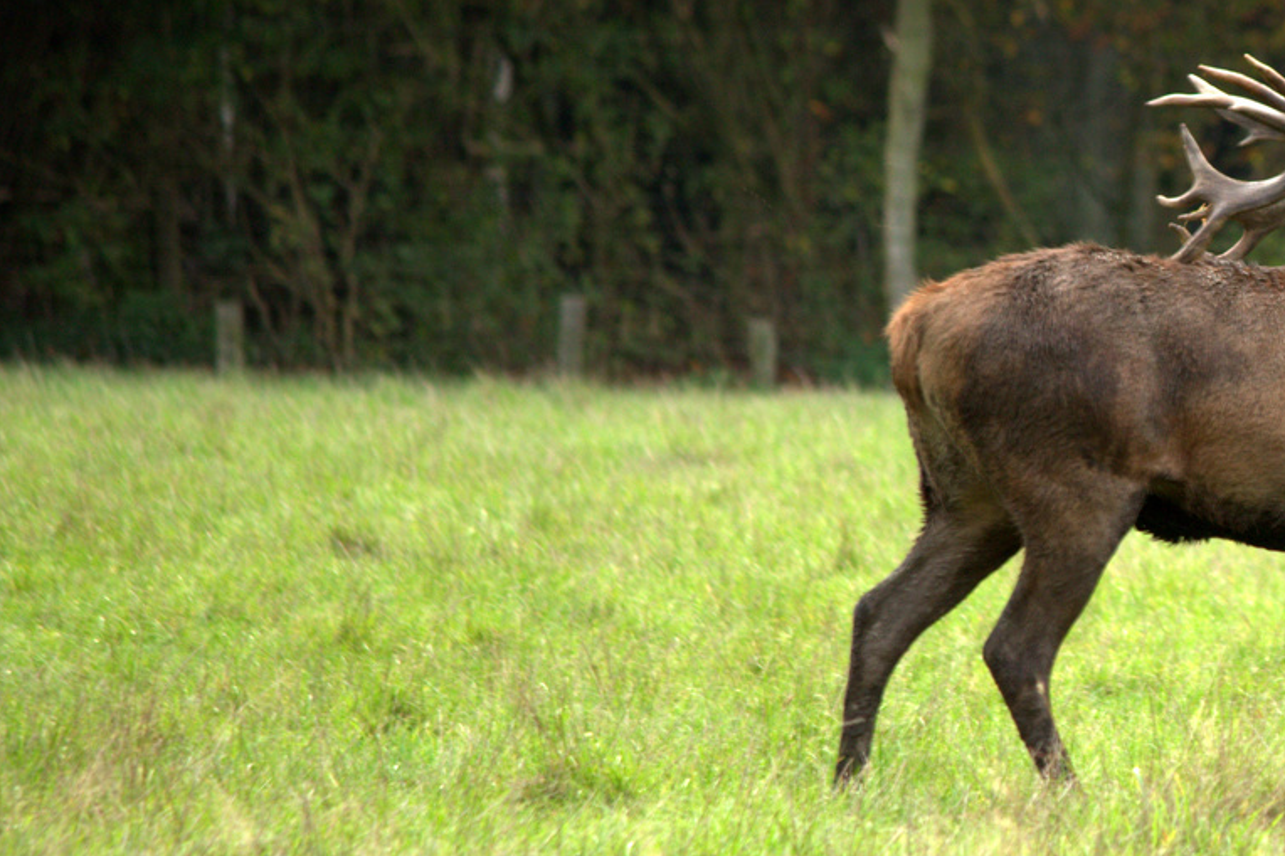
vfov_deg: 1.7
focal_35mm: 832
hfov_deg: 2.5
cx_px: 1326
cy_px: 395
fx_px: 29689
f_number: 5.6
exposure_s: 1/20
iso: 400
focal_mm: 250
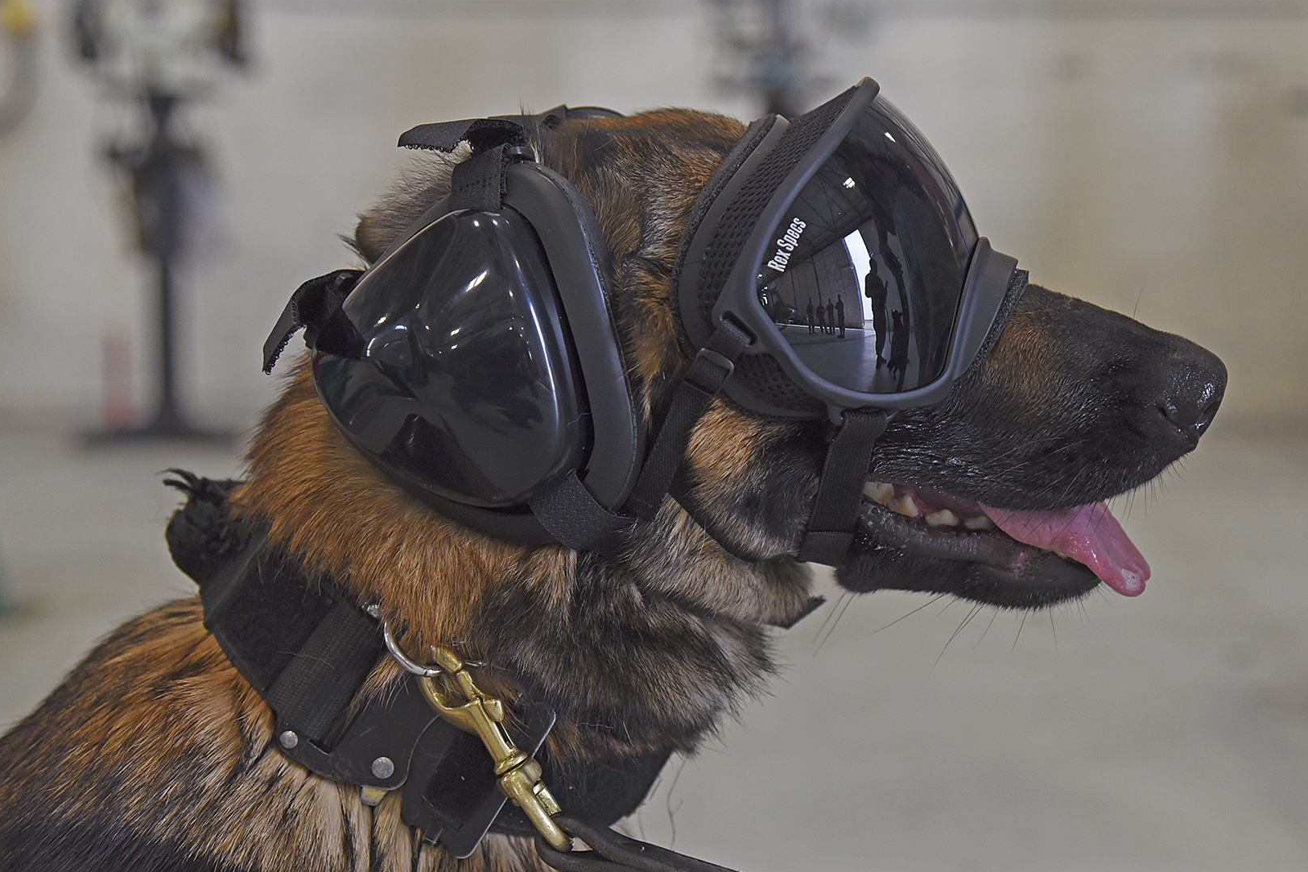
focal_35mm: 72
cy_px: 467
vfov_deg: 18.9
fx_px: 2616
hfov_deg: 28.1
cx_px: 681
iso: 1600
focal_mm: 65
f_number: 5
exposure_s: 1/320
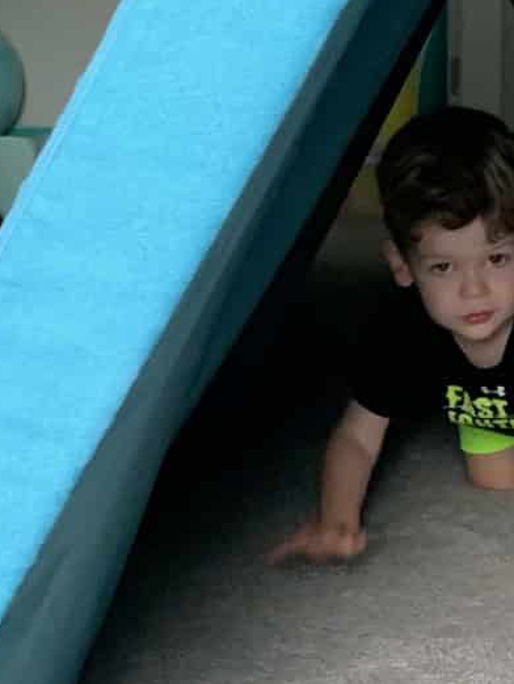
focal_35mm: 102
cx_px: 473
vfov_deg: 19.1
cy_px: 513
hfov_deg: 14.4
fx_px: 2018
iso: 320
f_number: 1.8
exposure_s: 1/60
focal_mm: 4.2
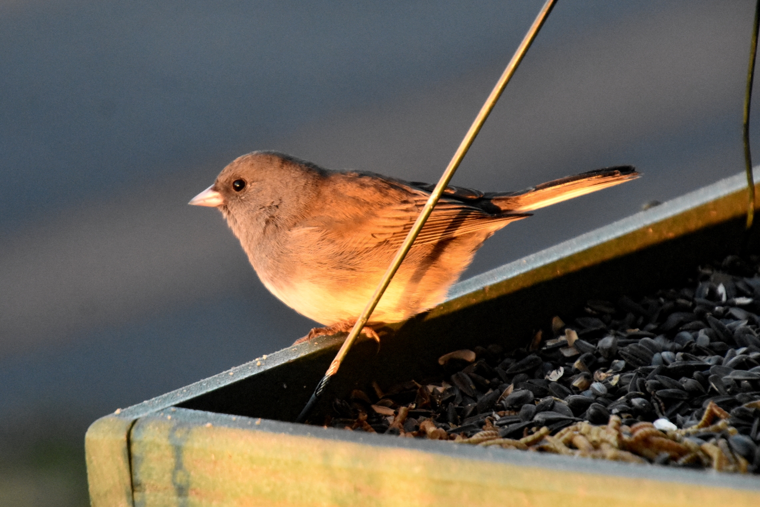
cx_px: 380
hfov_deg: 7.4
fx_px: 5857
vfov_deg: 5.0
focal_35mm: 278
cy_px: 254
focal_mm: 185
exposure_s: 1/250
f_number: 6.3
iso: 4500
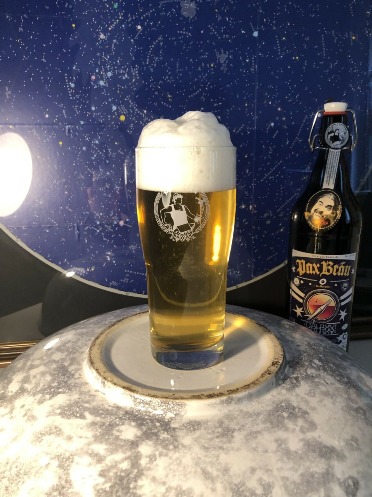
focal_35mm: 28
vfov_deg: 63.4
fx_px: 401
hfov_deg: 49.7
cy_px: 248
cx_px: 186
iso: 50
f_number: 1.8
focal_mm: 3.99
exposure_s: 1/17
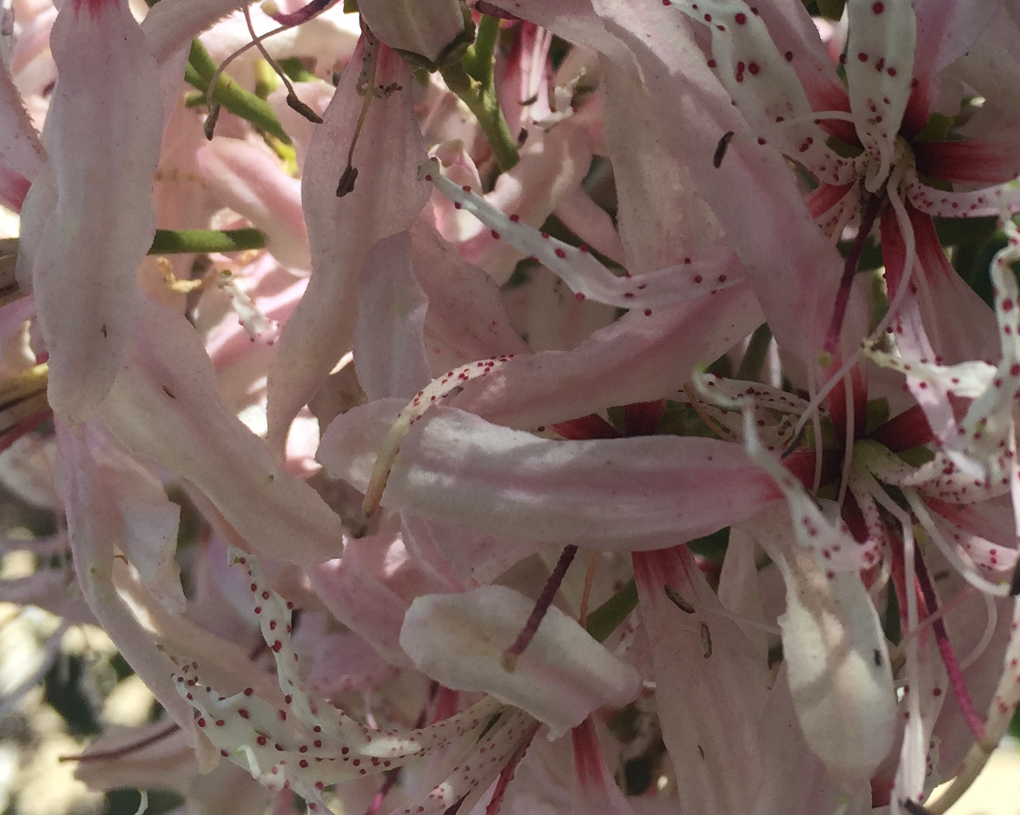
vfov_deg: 24.1
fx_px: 1901
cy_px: 247
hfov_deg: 29.5
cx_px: 784
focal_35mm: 63
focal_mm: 4.15
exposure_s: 1/807
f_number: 2.2
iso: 32
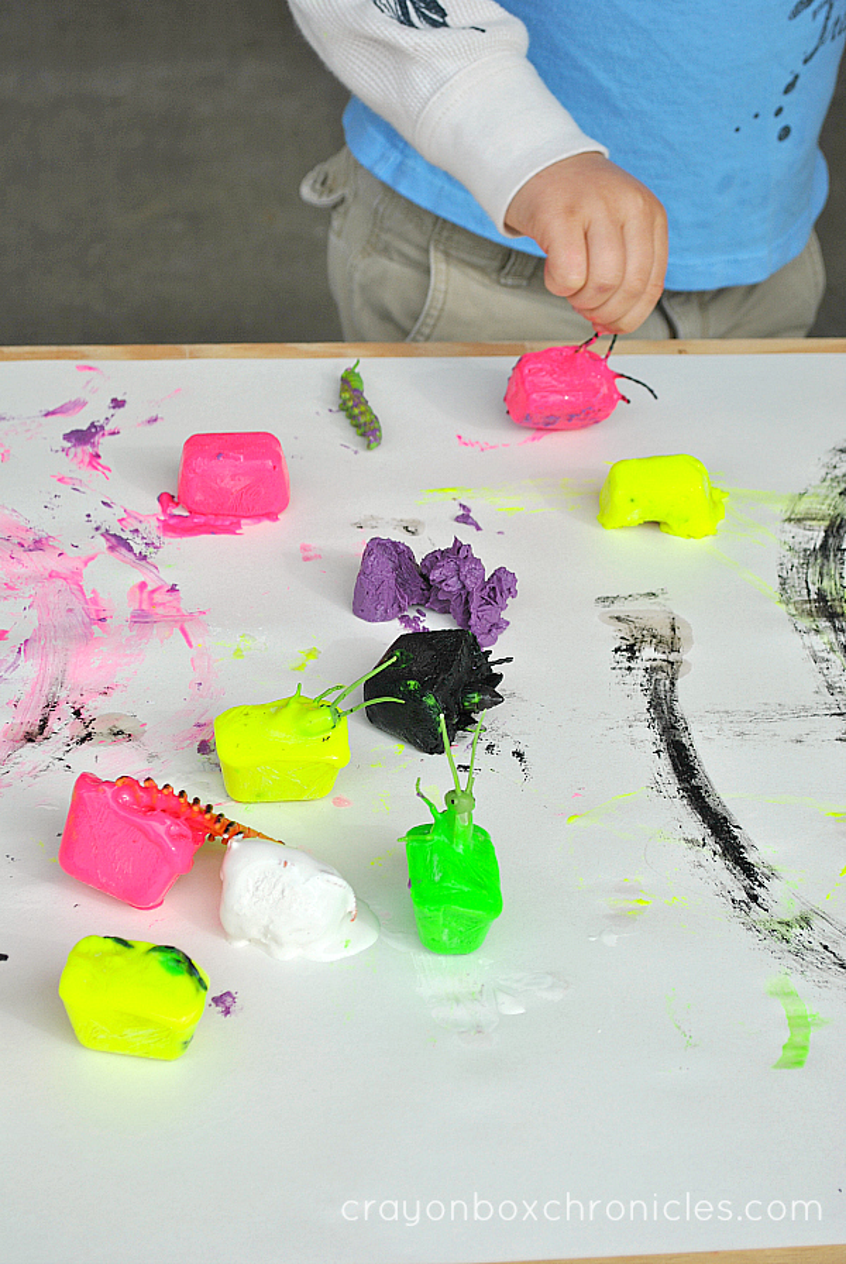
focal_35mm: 82
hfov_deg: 16.6
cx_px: 423
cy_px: 632
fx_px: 2899
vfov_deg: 24.6
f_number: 7.1
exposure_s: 1/200
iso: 100
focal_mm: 55
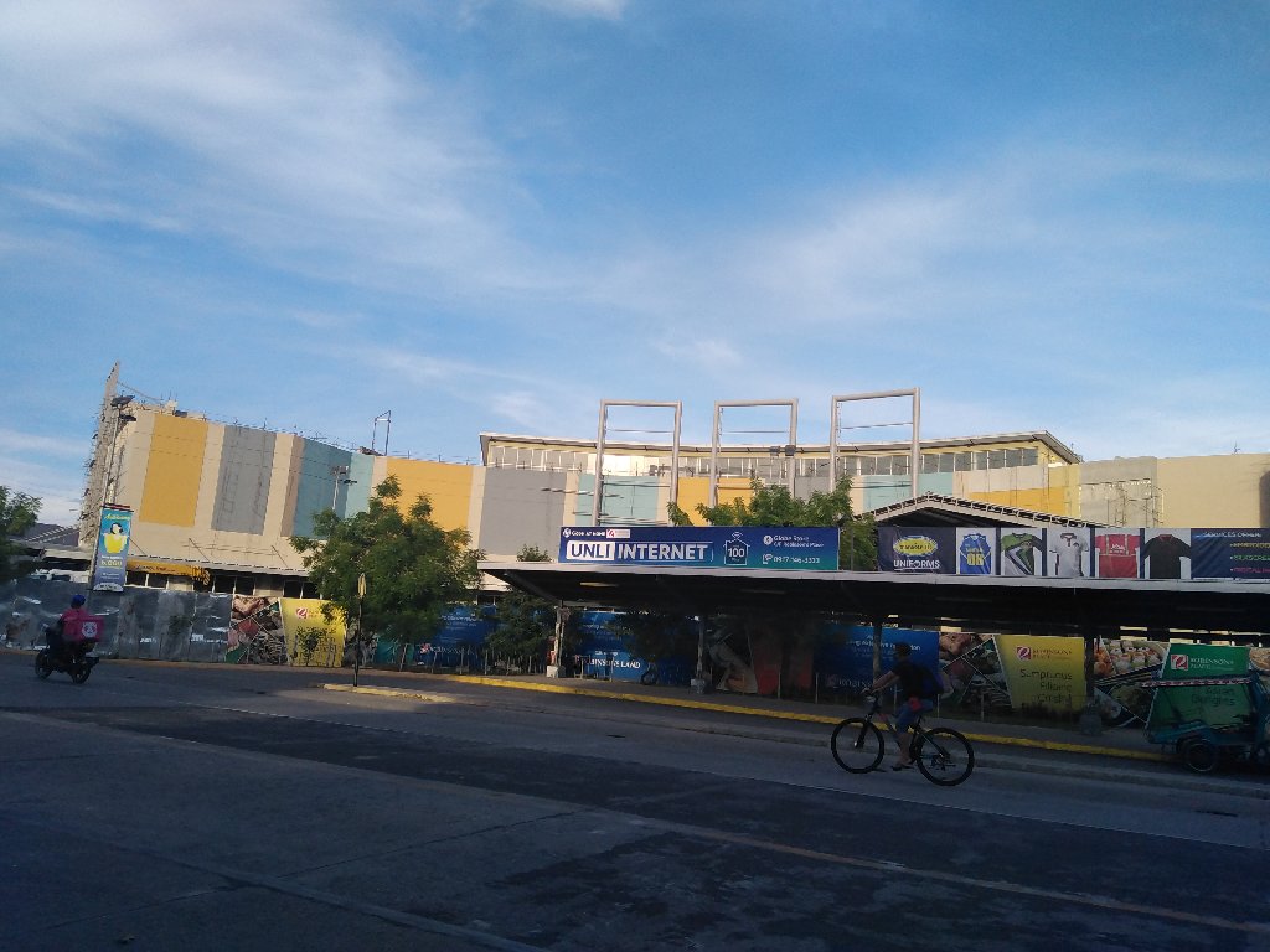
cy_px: 476
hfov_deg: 67.3
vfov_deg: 53.1
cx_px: 635
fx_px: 954
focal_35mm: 26
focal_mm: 3.59
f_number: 1.8
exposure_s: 1/1077
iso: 100
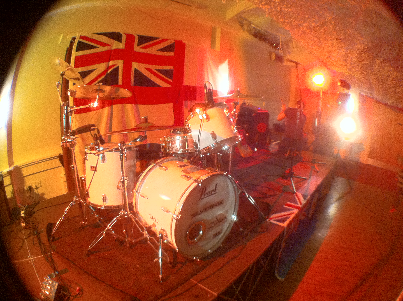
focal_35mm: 35
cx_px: 202
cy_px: 150
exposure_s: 1/15
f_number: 2.8
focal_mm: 3.85
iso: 400
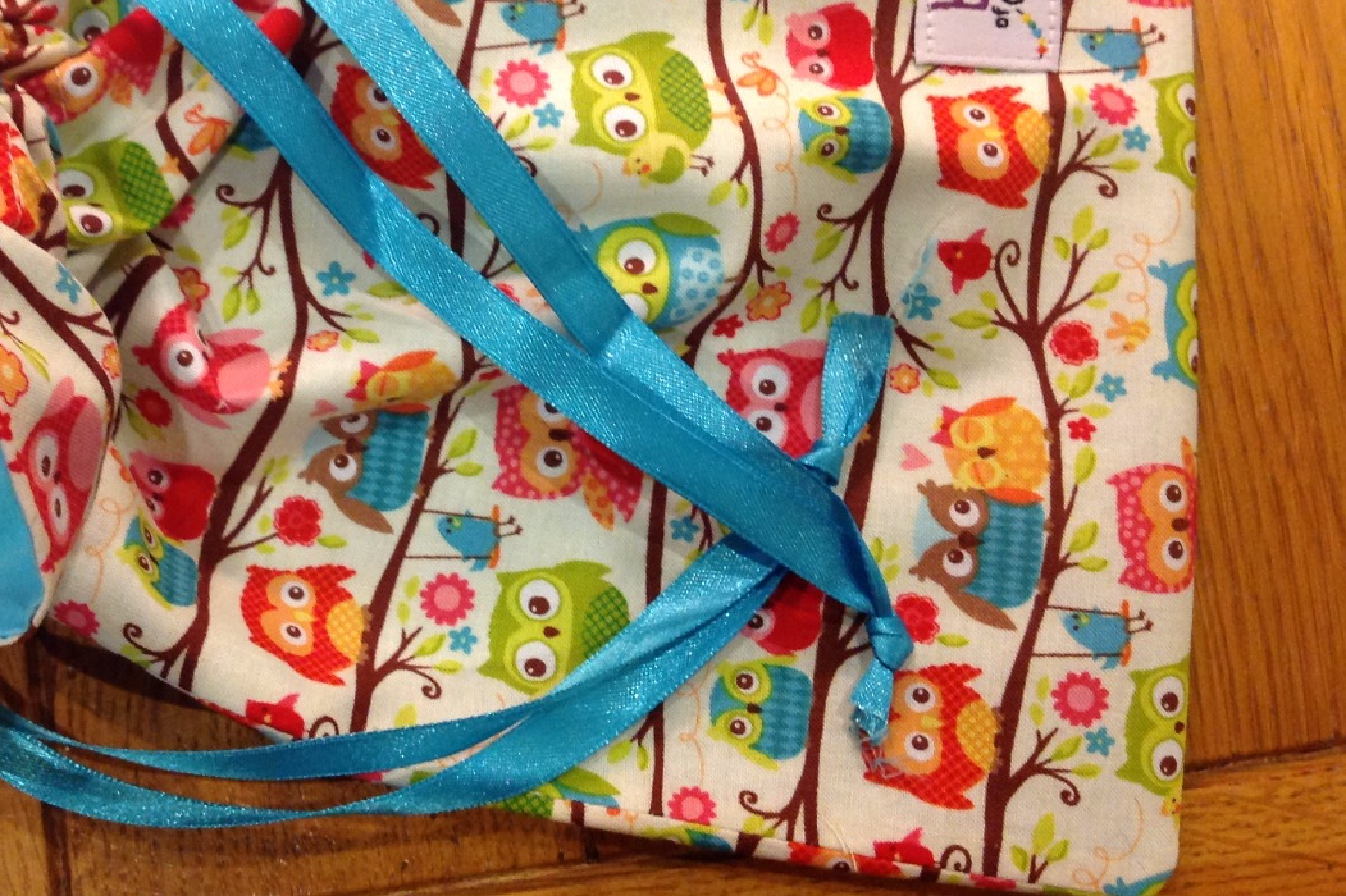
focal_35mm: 50
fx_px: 1869
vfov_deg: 26.7
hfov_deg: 39.1
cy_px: 253
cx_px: 430
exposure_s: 1/15
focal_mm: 4.28
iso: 200
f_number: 2.4
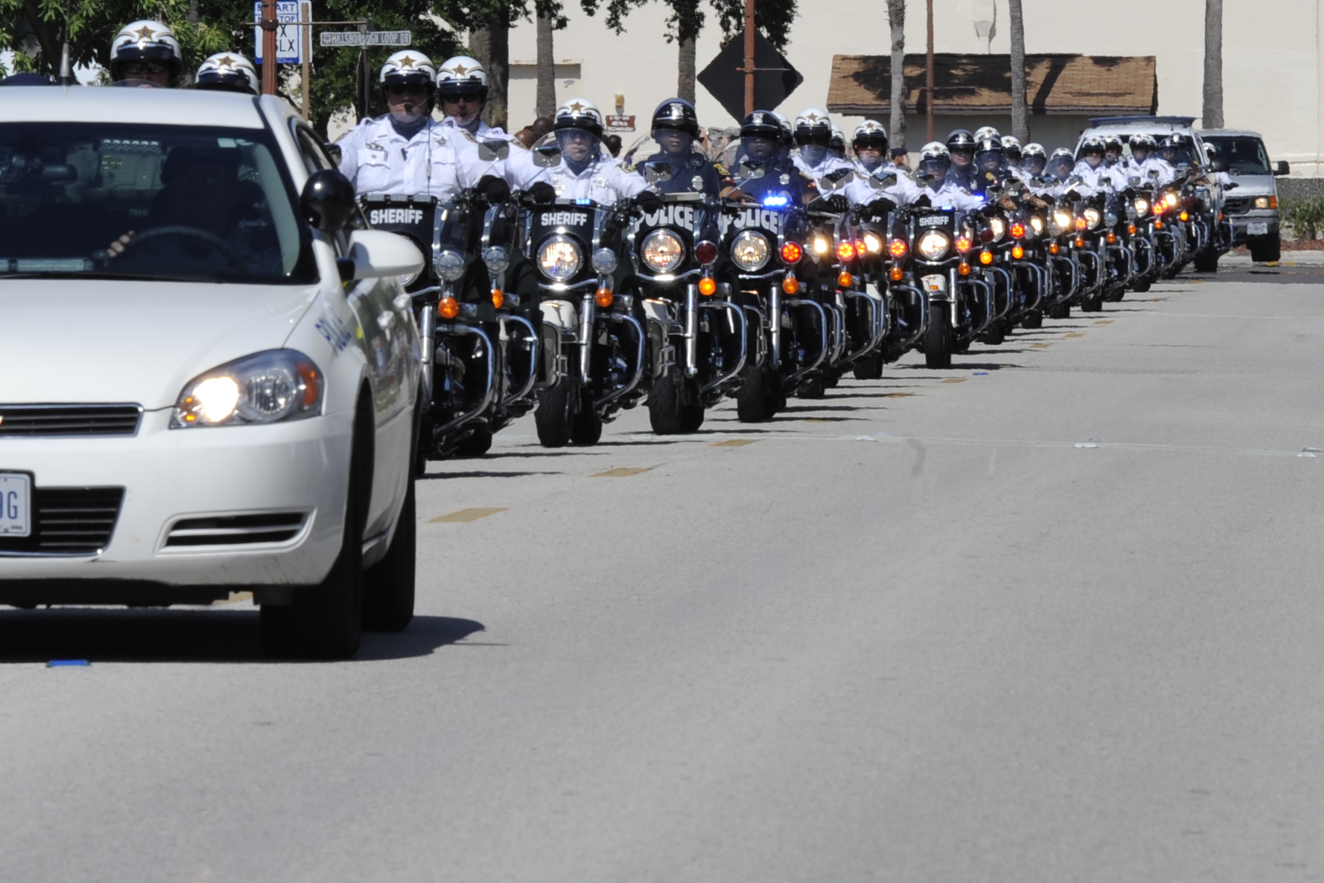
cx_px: 1008
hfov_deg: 3.7
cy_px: 9
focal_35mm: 562
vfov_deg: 2.4
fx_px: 20669
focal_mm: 240
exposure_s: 1/200
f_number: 16
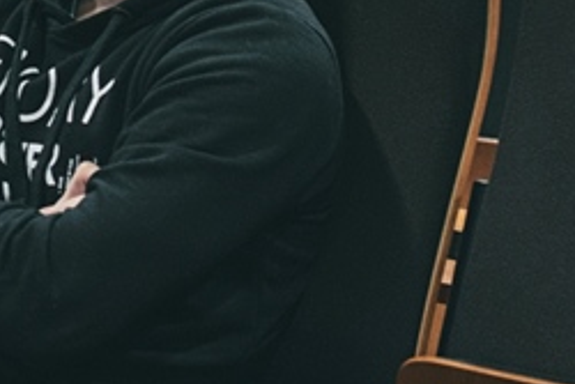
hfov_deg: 12.2
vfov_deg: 8.1
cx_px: 129
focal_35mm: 168
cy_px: -56
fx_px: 2685
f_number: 2.2
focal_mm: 35
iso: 800
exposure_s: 1/250
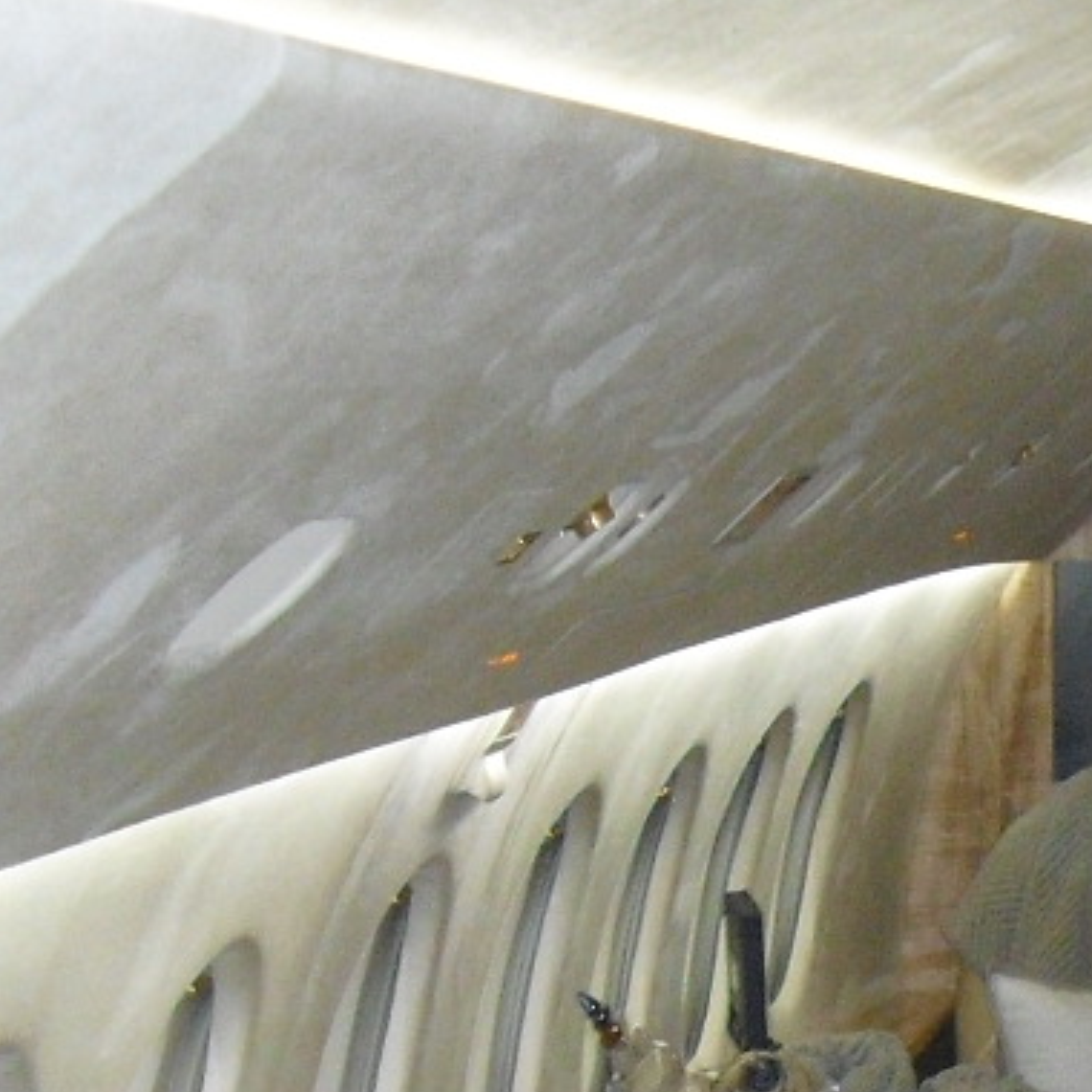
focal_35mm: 134
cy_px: 1621
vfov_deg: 12.4
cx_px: 1652
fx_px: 4783
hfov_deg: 12.4
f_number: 3.1
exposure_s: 1/60
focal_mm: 6.3
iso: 400
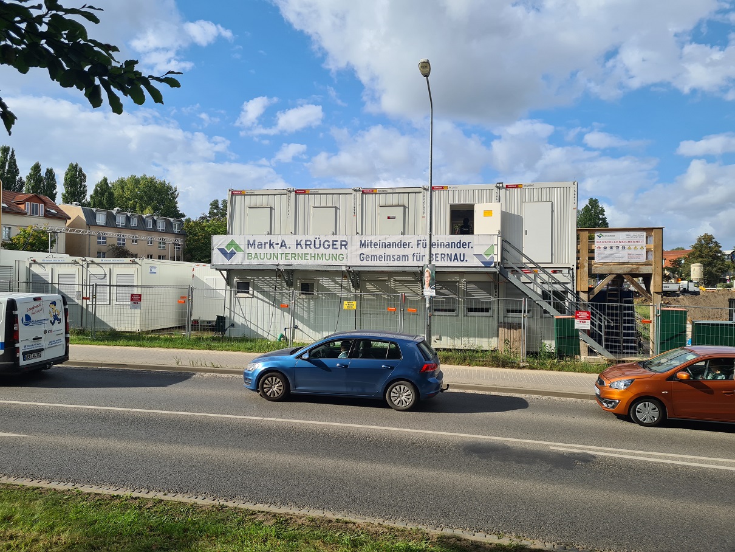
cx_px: 368
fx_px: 552
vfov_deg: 53.1
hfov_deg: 67.3
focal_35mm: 26
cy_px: 276
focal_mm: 5.4
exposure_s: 1/2544
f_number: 1.8
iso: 50
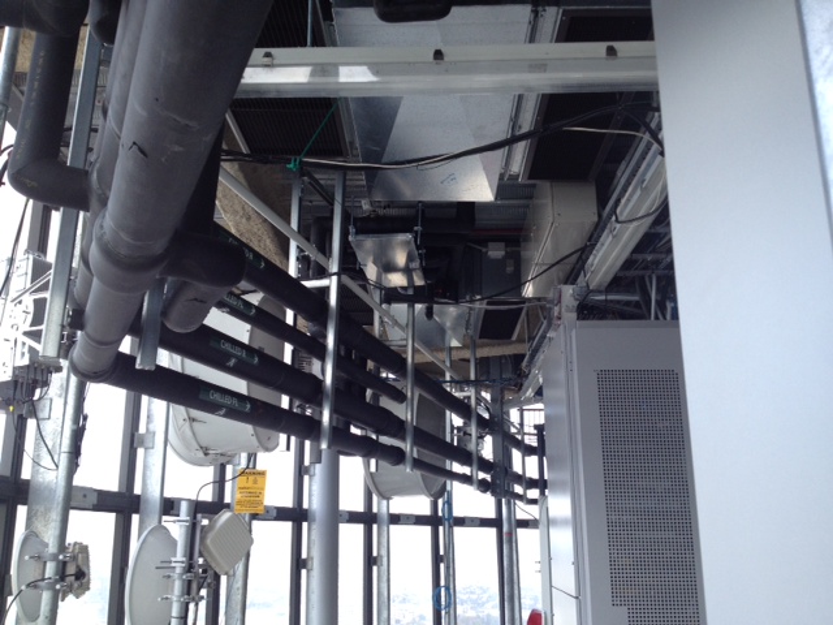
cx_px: 416
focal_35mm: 35
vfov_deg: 40.7
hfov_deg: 52.6
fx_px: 842
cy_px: 312
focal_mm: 4.28
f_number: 2.4
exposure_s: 1/60
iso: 64
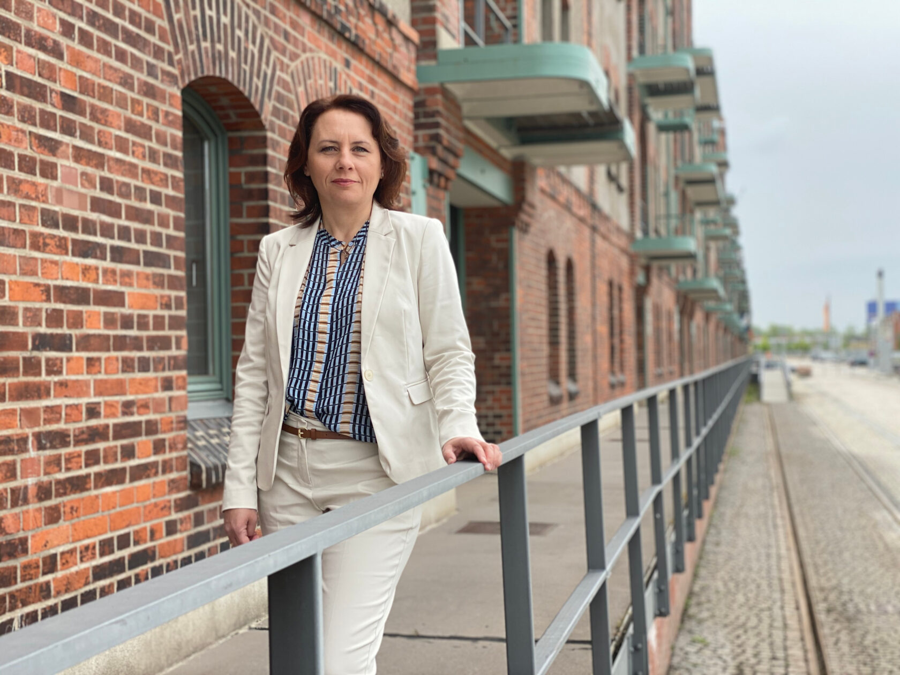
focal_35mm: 52
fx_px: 1352
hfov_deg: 36.8
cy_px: 338
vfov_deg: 28.0
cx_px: 450
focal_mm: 6
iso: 20
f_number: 2
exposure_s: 1/551
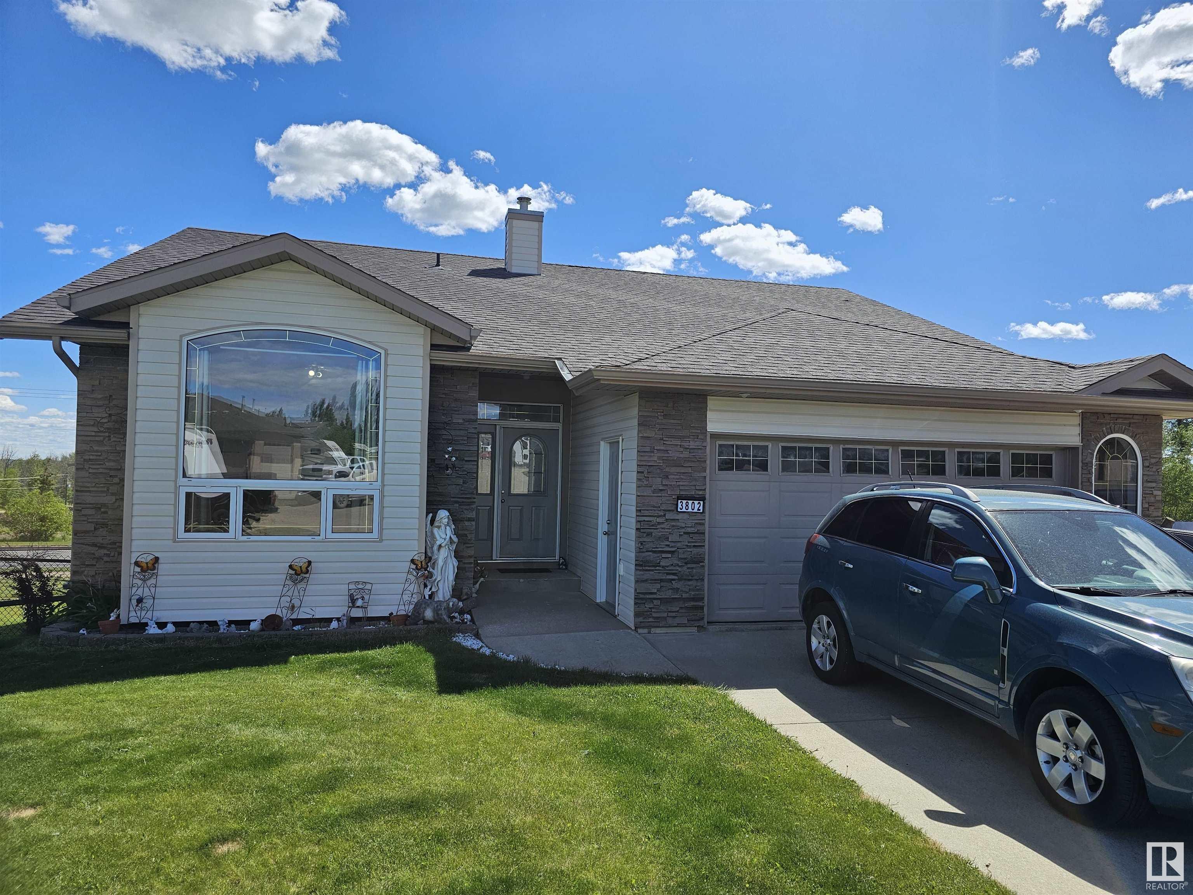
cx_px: 596
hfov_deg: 73.9
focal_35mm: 23
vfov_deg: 58.9
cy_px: 448
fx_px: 793
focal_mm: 6.3
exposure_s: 1/2000
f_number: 1.7
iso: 25
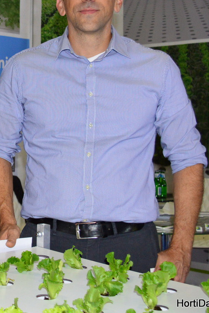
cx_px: -55
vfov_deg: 28.0
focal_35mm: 72
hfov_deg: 17.8
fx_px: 627
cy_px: 128
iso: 1250
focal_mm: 26
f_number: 5.6
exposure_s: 1/125
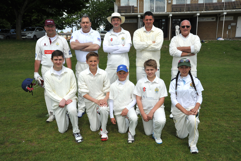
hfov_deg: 58.7
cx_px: 120
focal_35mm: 32
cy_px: 80
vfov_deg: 41.1
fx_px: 214
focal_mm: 32
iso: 400
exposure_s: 1/250
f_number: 20
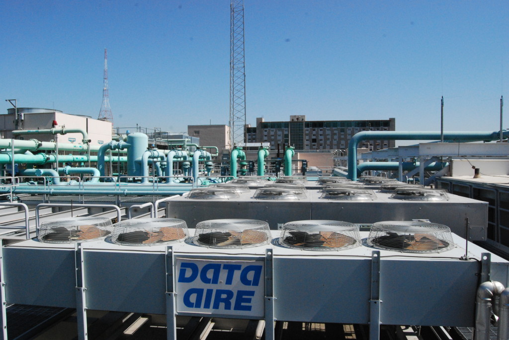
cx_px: 254
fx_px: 382
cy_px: 170
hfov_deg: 67.3
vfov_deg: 48.0
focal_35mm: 27
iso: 1600
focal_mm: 18
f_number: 16
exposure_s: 1/1000
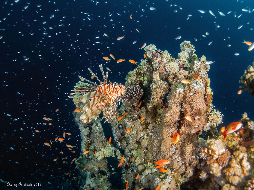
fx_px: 279
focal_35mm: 38
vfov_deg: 37.7
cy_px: 95
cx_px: 127
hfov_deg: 49.0
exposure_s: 1/40
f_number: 10
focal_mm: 6.86
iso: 100
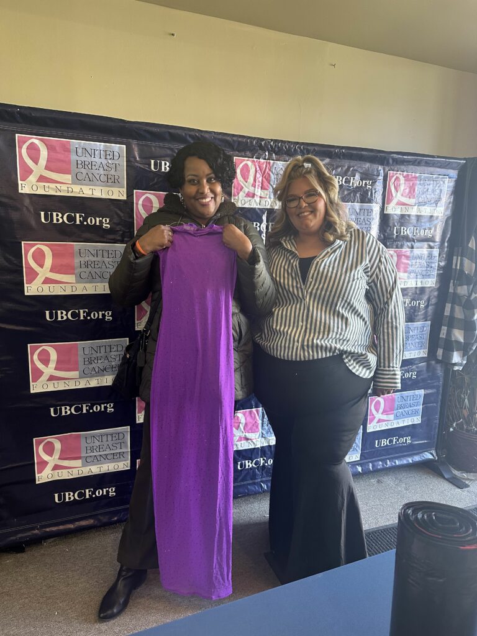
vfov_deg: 71.6
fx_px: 441
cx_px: 238
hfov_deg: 56.8
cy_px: 318
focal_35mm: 24
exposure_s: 1/60
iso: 250
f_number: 1.78
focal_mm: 6.86
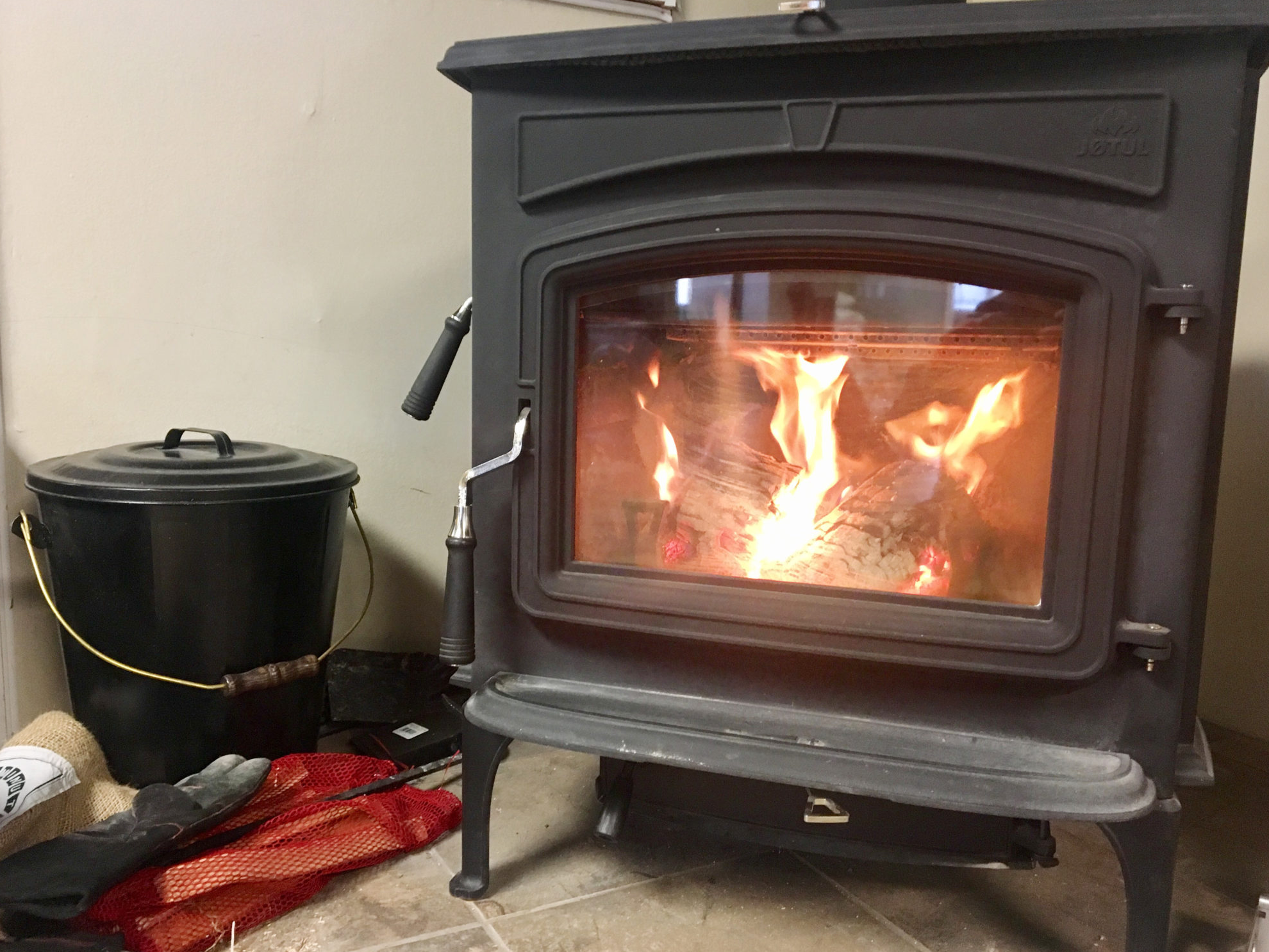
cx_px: 636
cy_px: 483
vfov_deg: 46.8
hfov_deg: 60.0
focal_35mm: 30
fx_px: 1100
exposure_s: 1/24
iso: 200
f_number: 2.2
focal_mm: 4.15
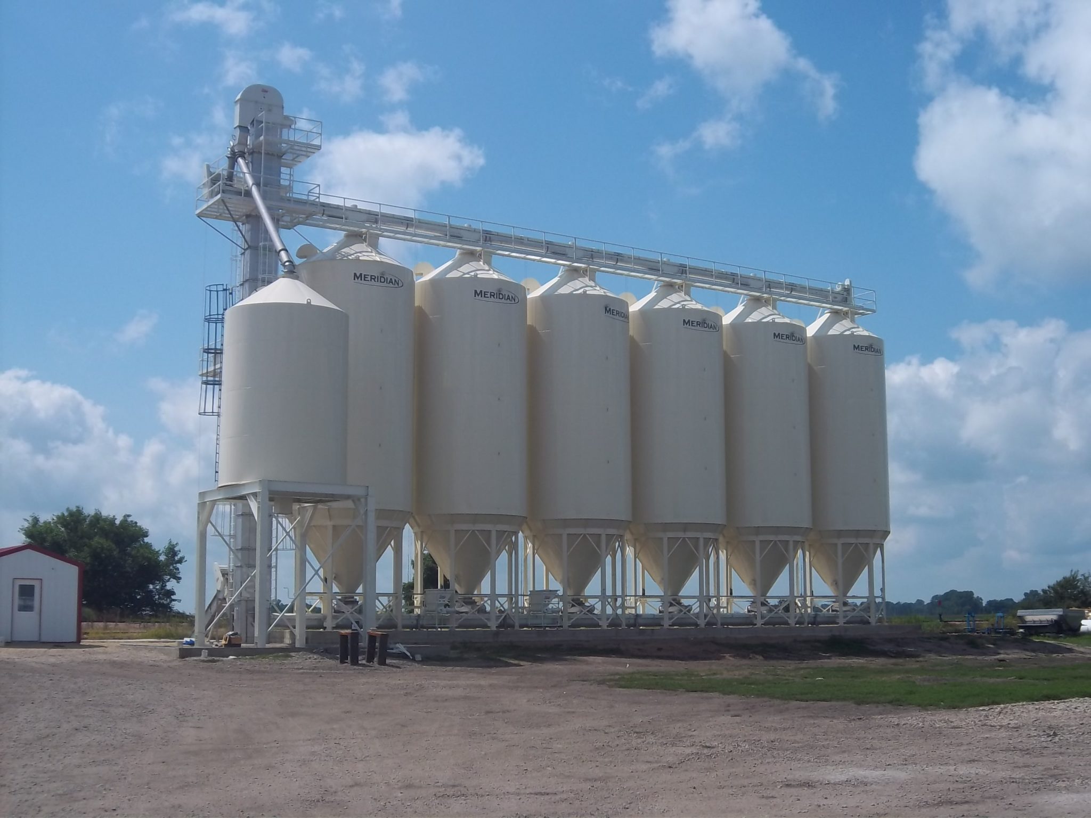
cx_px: 546
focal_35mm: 47
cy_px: 409
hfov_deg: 40.4
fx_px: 1481
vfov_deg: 30.9
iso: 64
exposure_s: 1/250
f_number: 10.28
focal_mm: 8.3
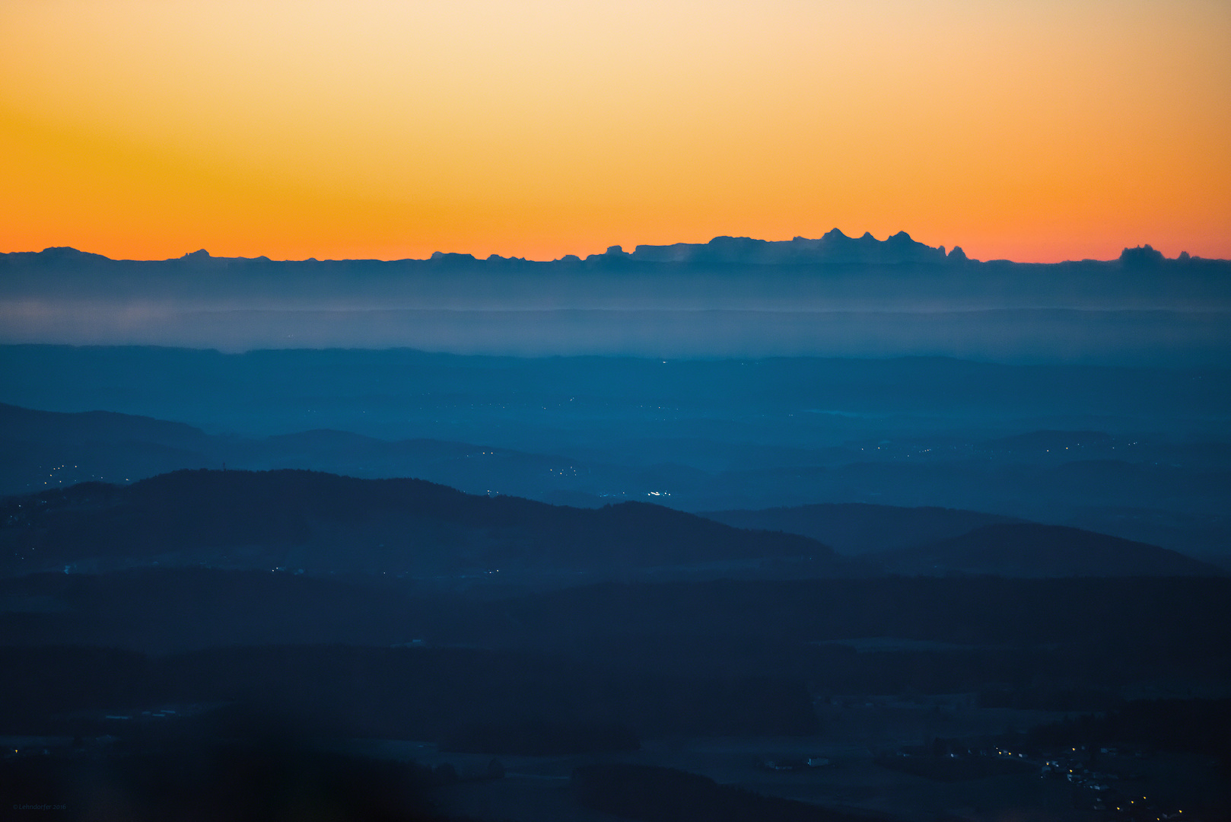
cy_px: 411
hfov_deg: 10.3
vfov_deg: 6.9
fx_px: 6841
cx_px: 616
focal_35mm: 200
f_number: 2.8
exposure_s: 1/200
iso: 6400
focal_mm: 200
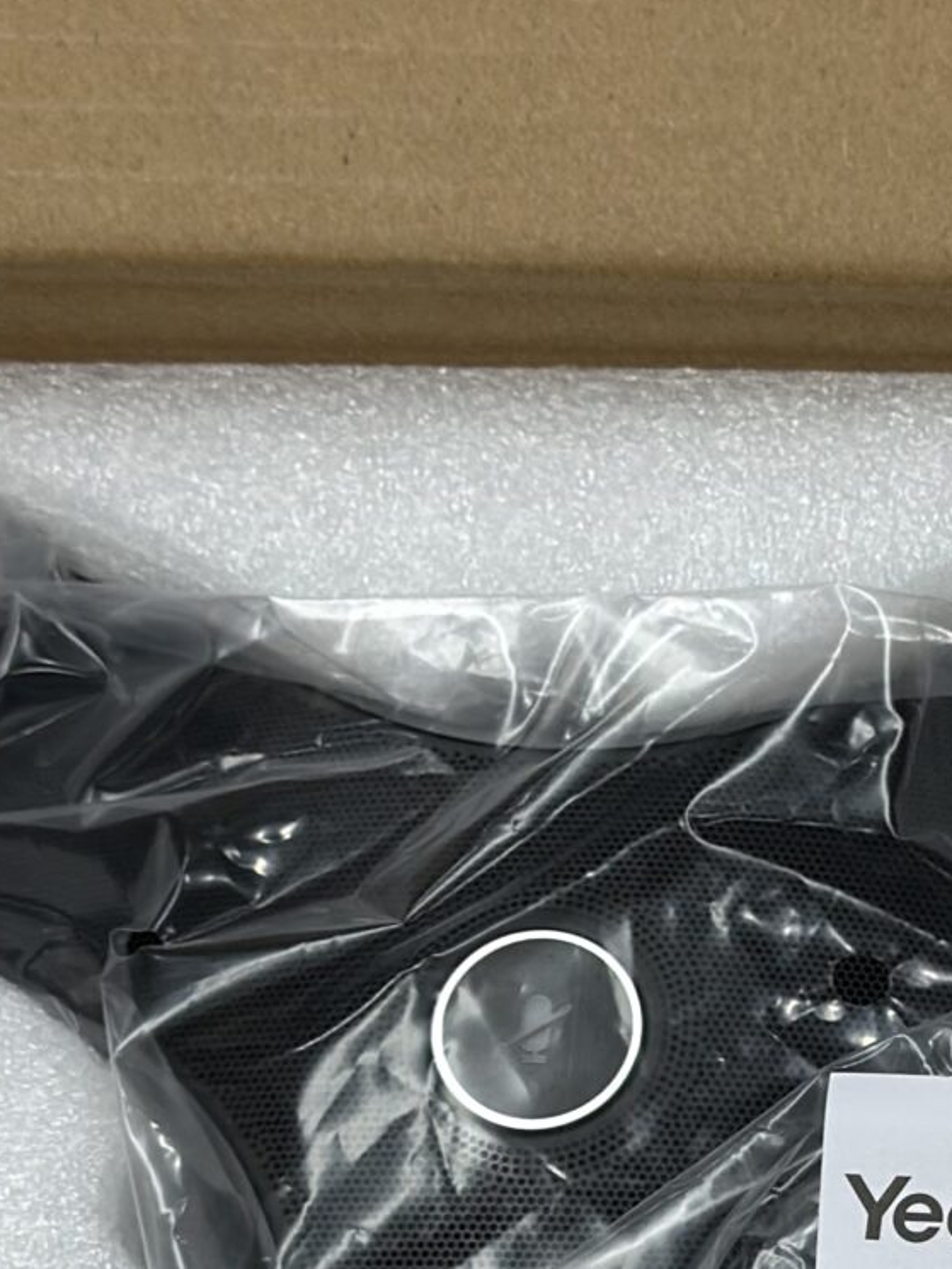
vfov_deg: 14.5
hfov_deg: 11.1
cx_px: 1097
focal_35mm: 132
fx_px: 4839
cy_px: 1501
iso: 80
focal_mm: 6.86
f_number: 1.78
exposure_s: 1/198
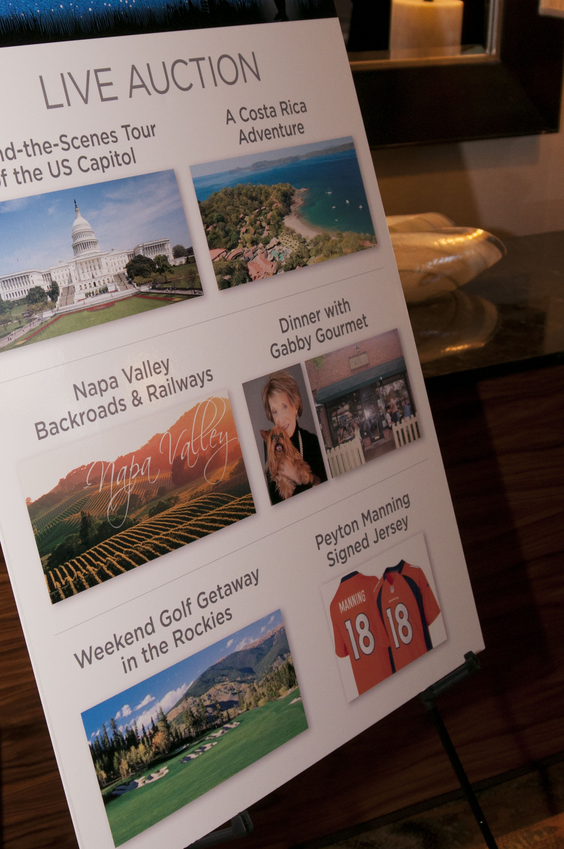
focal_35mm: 63
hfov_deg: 21.4
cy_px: 342
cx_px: 168
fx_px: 1484
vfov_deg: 31.8
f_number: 5.6
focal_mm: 28
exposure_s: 1/100
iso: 250
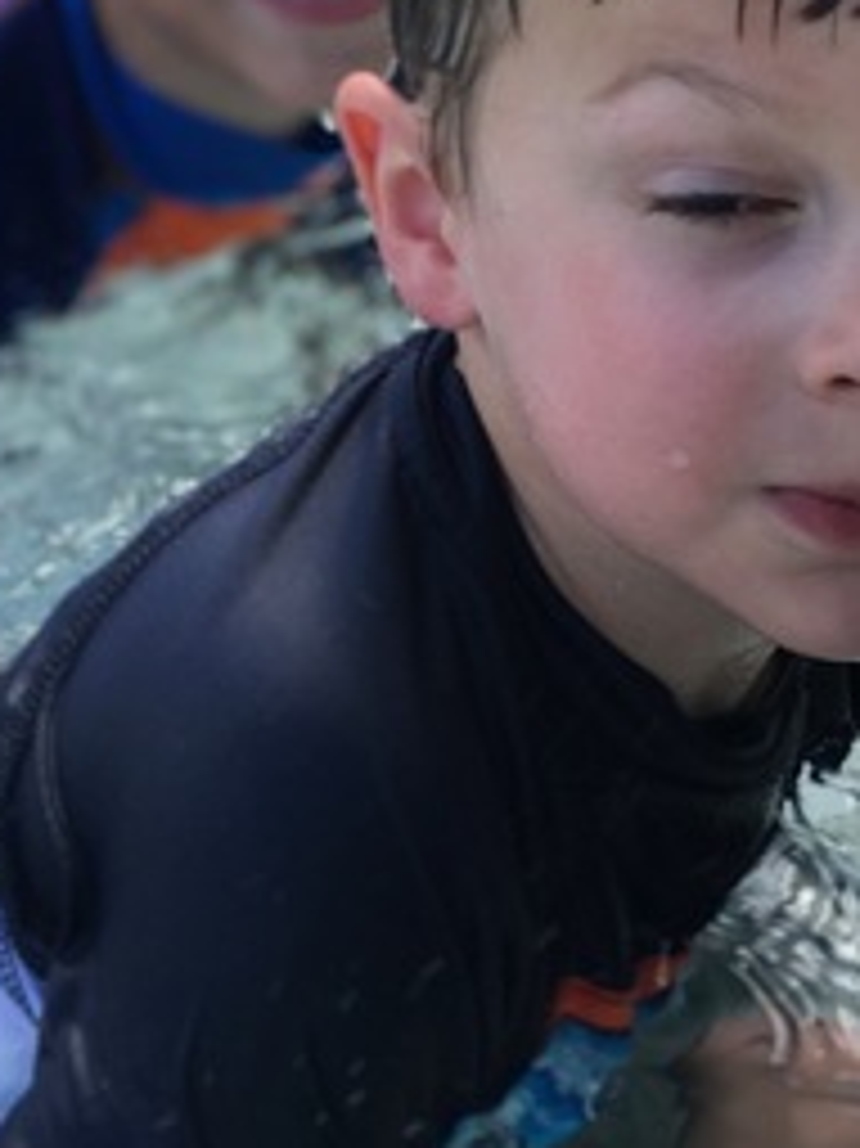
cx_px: 333
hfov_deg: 11.1
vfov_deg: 14.4
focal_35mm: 134
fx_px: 4443
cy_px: -81
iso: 20
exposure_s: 1/227
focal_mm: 6.6
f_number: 2.8
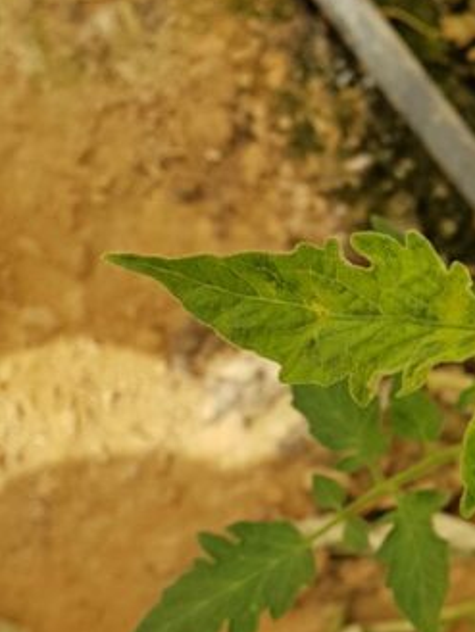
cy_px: 403
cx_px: 675
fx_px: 1481
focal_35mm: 81
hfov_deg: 16.8
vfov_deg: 24.0
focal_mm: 4.2
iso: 40
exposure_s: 1/436
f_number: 1.7
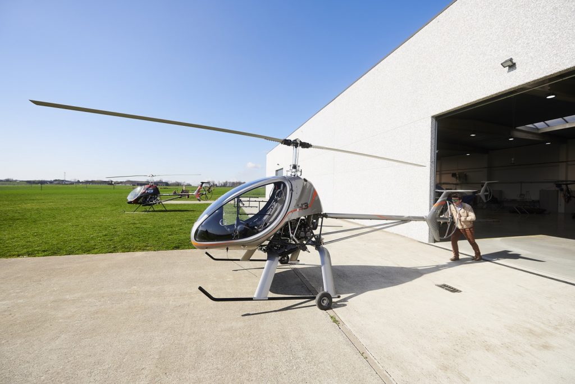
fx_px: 224
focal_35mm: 14
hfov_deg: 104.2
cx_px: 288
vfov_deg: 81.2
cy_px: 192
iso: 64
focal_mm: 14
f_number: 4
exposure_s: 1/1600
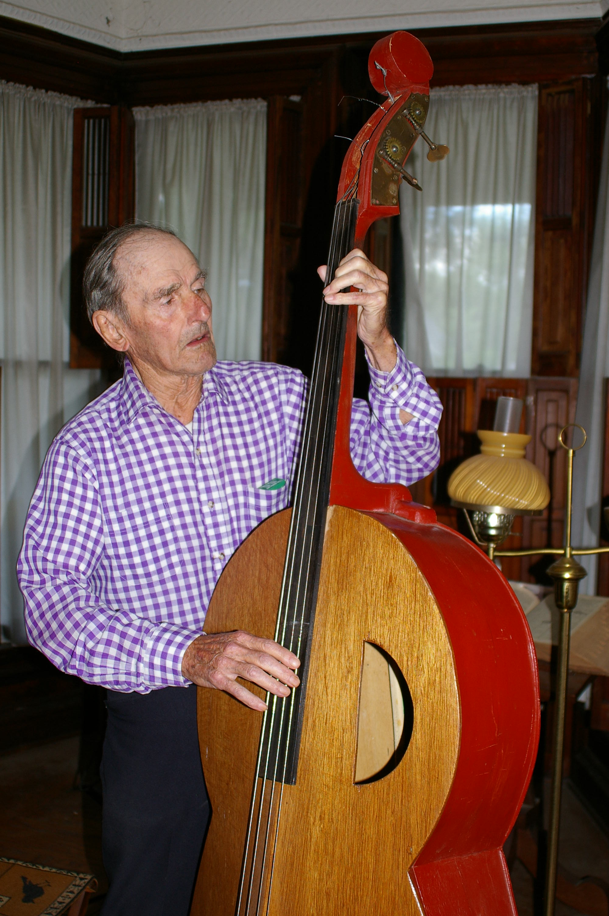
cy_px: 458
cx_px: 304
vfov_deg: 46.4
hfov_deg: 31.8
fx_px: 1068
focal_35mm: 42
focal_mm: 28
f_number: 3.5
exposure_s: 1/45
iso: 200
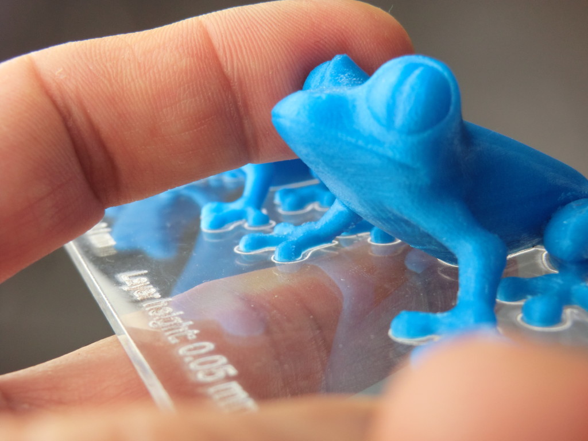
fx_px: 679
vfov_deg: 36.0
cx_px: 294
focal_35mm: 40
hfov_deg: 46.8
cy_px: 220
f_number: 3.8
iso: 125
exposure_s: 1/60
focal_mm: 7.1
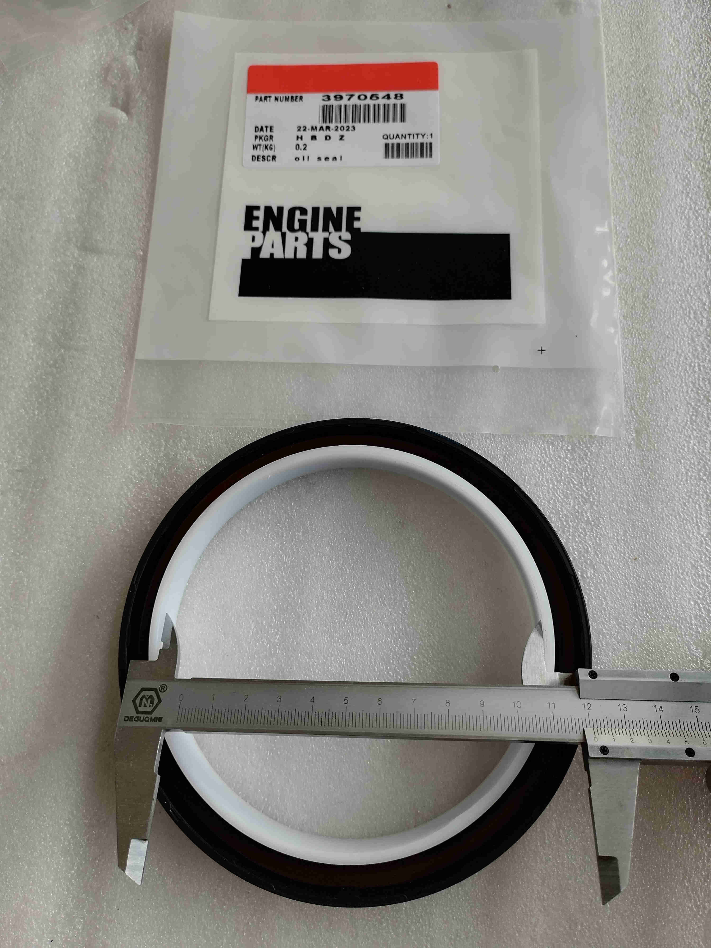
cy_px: 474
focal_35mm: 26
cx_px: 356
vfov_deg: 67.3
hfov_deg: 53.1
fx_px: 712
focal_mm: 6.24
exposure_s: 1/100
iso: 194
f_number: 1.8
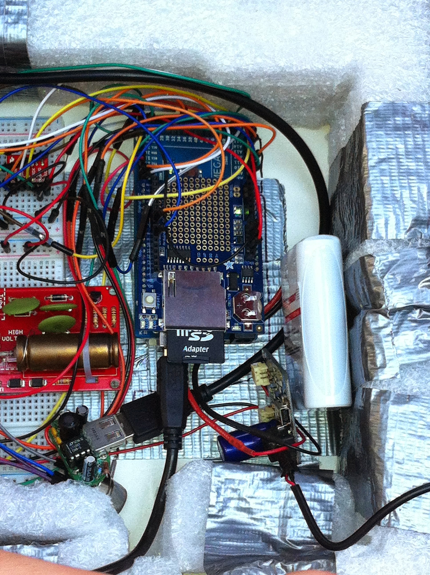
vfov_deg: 52.7
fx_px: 581
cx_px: 215
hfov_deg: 40.6
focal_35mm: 35
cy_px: 288
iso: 125
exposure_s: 1/120
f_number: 2.8
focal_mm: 3.85
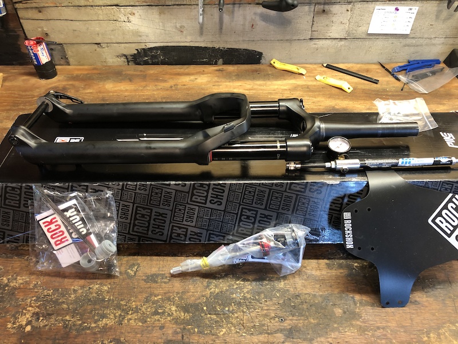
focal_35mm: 28
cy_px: 172
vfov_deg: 49.7
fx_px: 370
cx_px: 229
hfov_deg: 63.4
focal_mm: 3.99
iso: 50
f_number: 1.8
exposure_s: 1/15
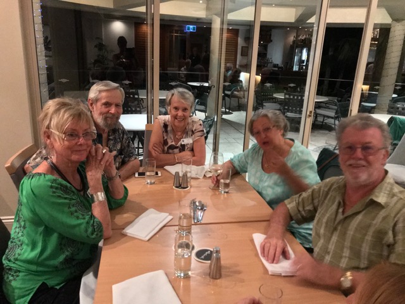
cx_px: 202
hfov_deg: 63.4
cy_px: 152
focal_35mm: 28
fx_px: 328
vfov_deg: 49.7
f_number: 1.8
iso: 640
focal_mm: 3.99
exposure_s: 1/15
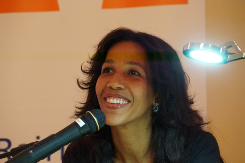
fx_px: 1377
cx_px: 122
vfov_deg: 6.8
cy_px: 82
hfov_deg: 10.2
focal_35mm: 202
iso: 3200
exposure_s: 1/50
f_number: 5.6
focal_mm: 135
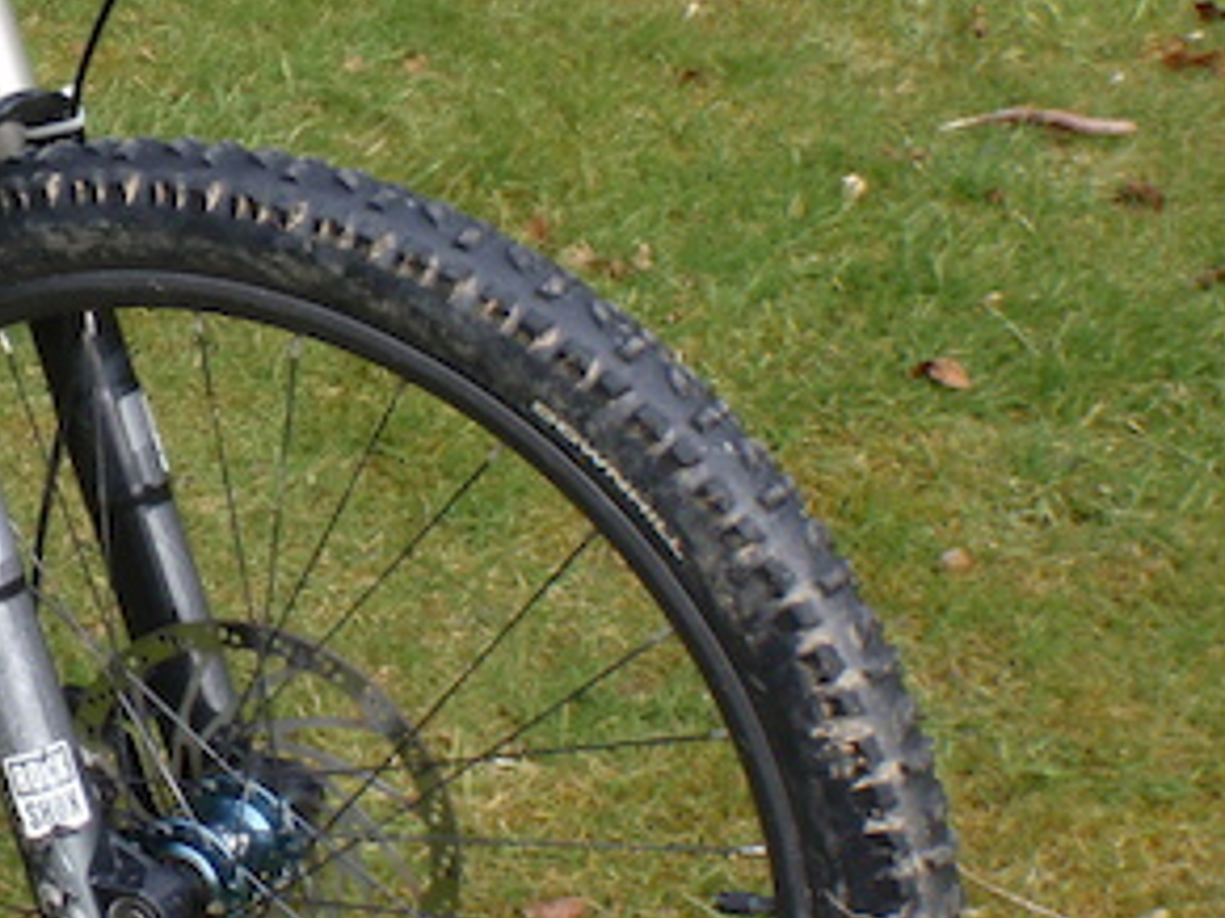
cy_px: 375
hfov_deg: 18.2
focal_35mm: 99
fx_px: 3502
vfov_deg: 14.9
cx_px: -446
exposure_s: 1/100
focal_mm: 6.53
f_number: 4.1
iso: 64
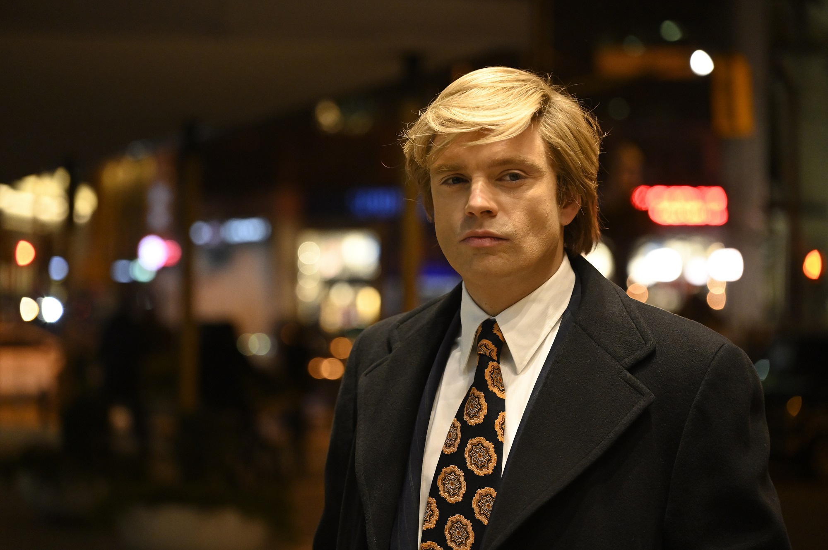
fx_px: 2758
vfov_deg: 11.4
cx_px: 414
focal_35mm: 120
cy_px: 275
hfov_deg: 17.1
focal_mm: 120
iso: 6400
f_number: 4
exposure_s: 1/125
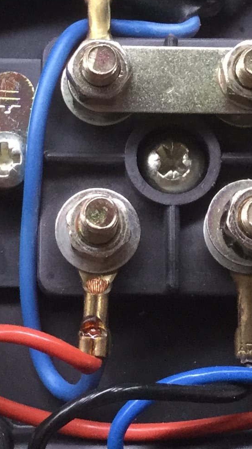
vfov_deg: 18.5
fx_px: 1342
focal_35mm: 113
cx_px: 108
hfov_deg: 10.7
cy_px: 20
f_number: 2.4
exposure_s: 1/33
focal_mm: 3.3
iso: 50
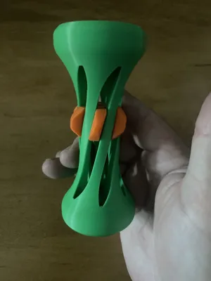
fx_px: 211
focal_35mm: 26
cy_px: 140
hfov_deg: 53.1
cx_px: 106
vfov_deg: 67.3
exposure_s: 1/30
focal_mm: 4.2
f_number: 1.6
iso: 1000
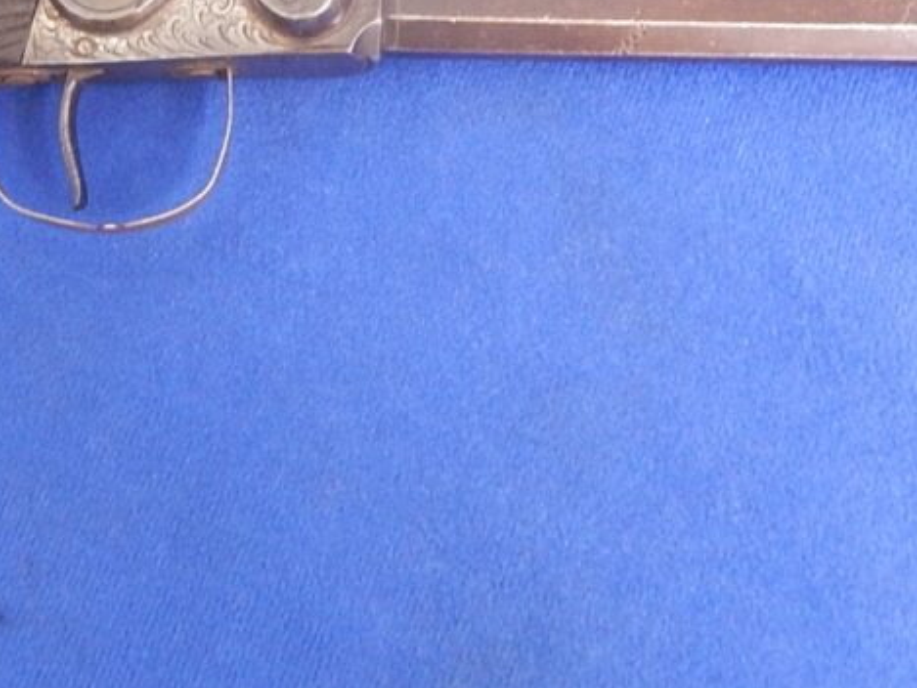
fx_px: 1272
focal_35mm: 48
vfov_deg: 28.6
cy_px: 22
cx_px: 237
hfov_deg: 38.7
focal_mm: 4
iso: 450
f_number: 3
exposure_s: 1/8
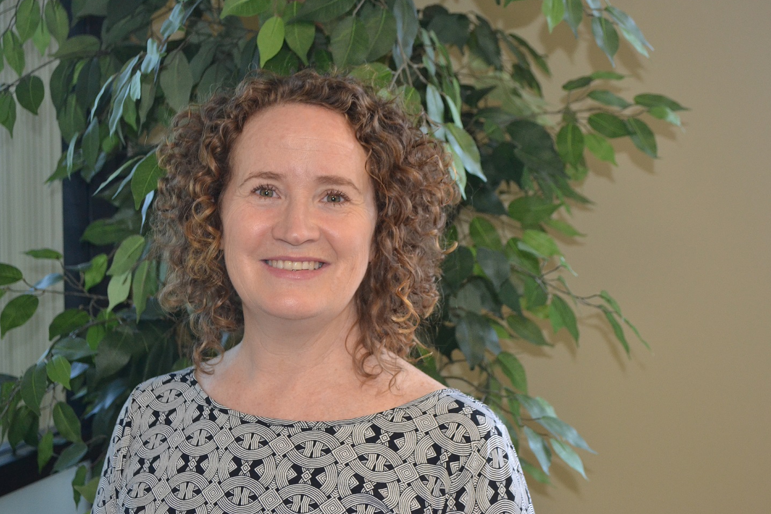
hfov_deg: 34.5
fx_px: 1242
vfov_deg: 23.4
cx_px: 383
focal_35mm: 58
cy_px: 254
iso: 1600
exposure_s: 1/60
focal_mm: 38
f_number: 5
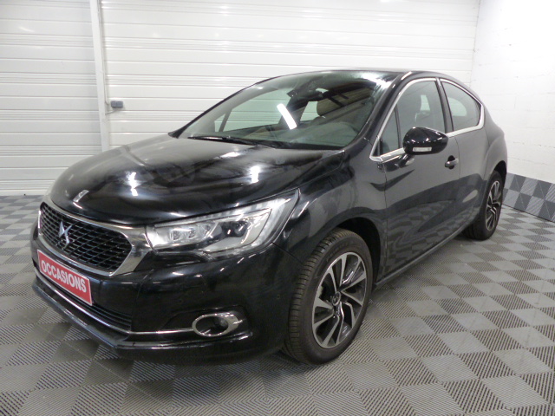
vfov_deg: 53.1
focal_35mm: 26
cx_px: 278
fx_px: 417
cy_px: 208
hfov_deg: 67.3
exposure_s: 1/30
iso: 400
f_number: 2.8
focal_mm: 4.5
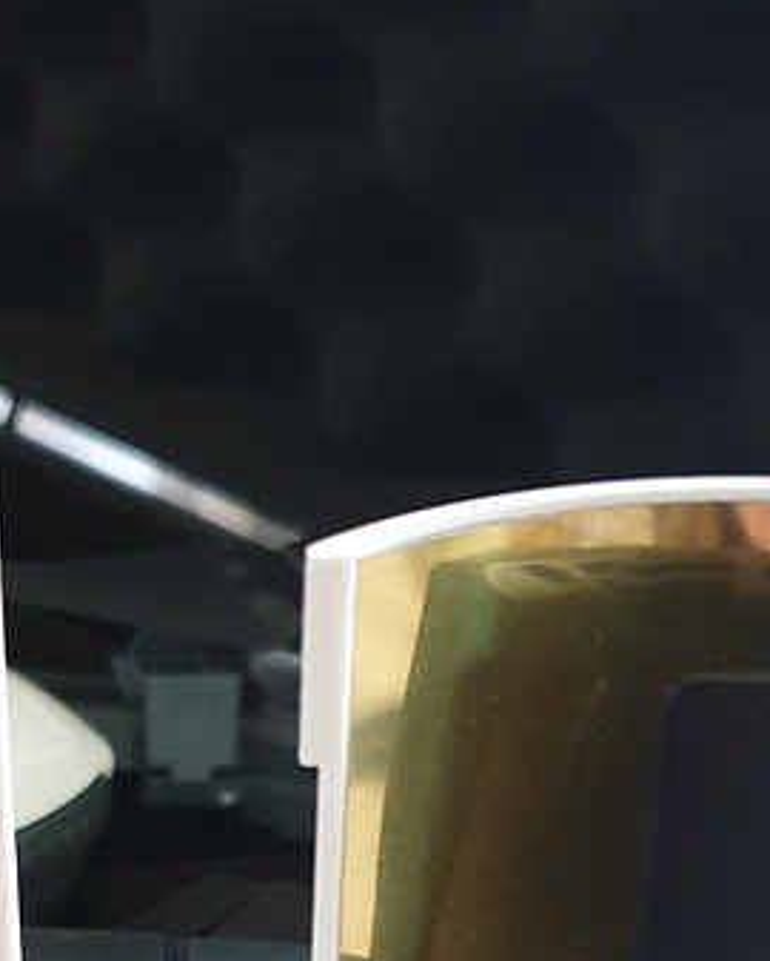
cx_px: 88
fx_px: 2191
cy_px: 1061
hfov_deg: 19.6
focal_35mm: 77
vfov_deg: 23.2
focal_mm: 4.3
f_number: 1.5
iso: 400
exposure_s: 1/10
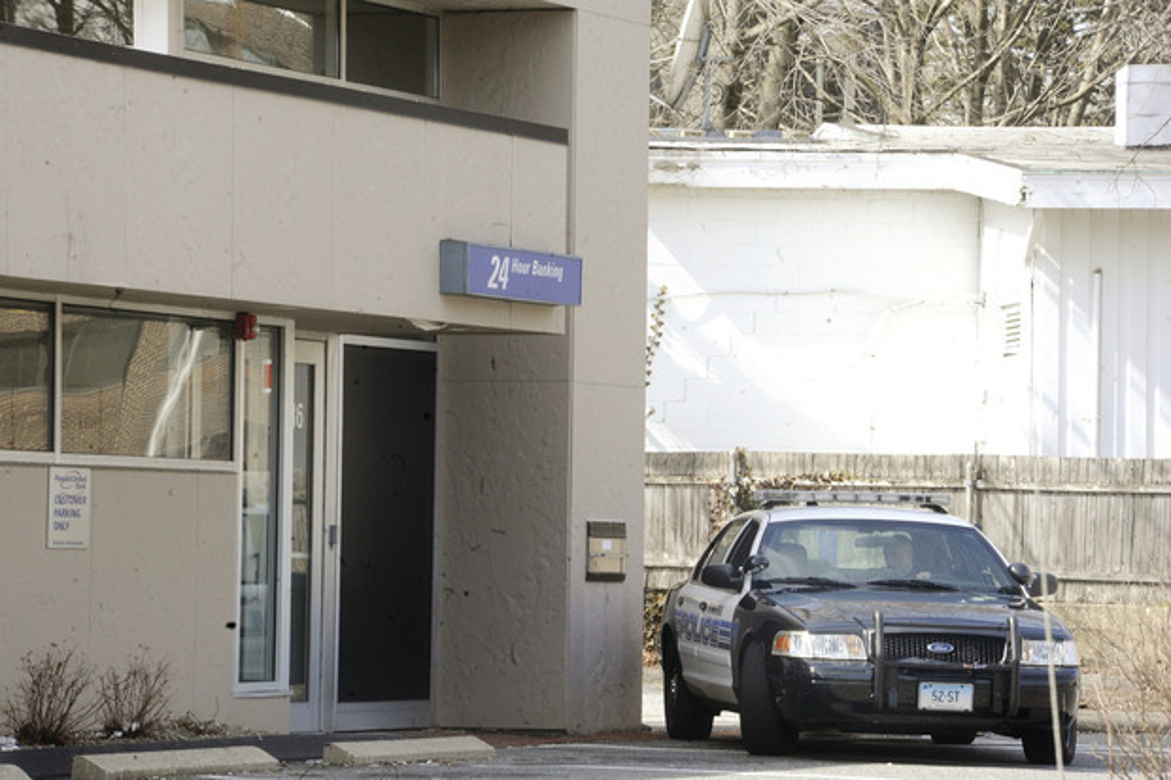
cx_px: 586
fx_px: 6016
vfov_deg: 7.4
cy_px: 390
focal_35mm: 185
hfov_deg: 11.1
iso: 1000
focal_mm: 185
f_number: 22
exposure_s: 1/125
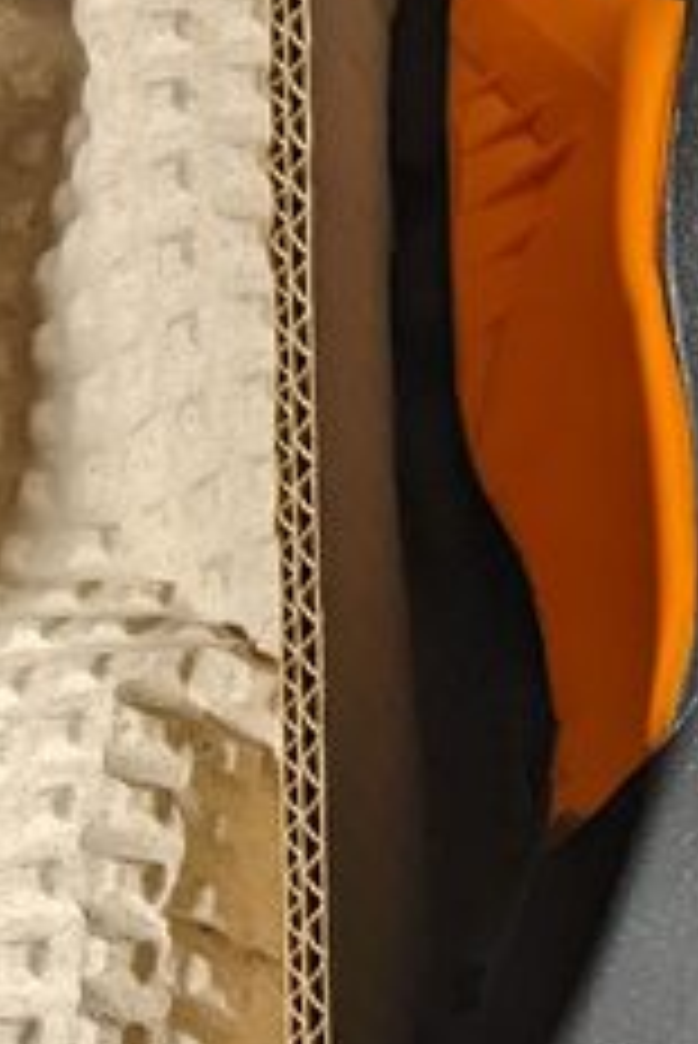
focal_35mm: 121
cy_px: 1112
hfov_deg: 10.6
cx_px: 1297
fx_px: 3514
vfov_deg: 16.5
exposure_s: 1/31.4
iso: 40
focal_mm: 4.38
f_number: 1.73
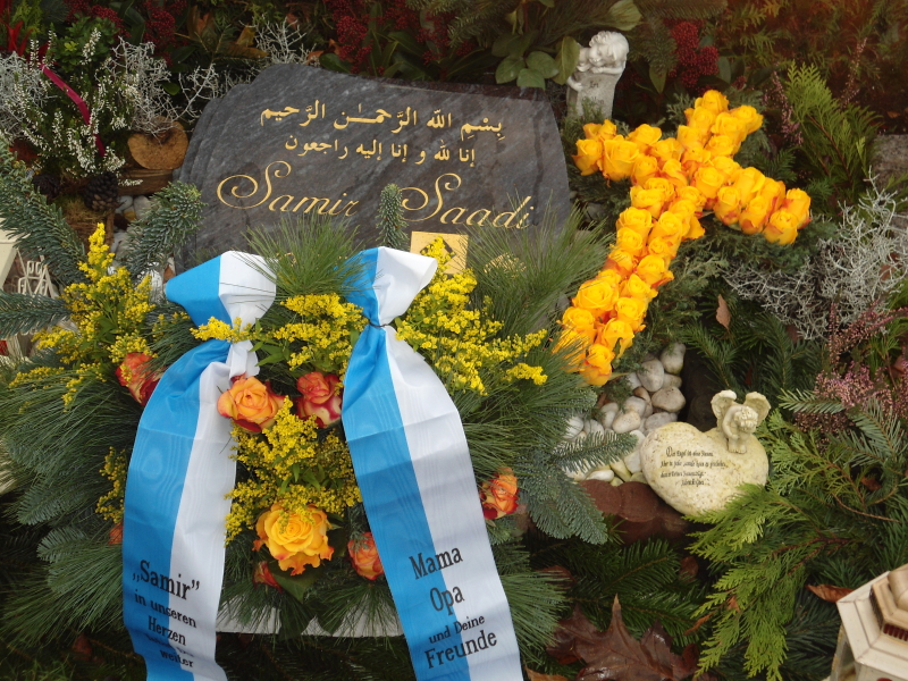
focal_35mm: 53
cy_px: 340
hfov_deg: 36.2
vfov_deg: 27.5
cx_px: 454
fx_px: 1390
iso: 100
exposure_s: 1/50
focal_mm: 9.5
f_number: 3.9
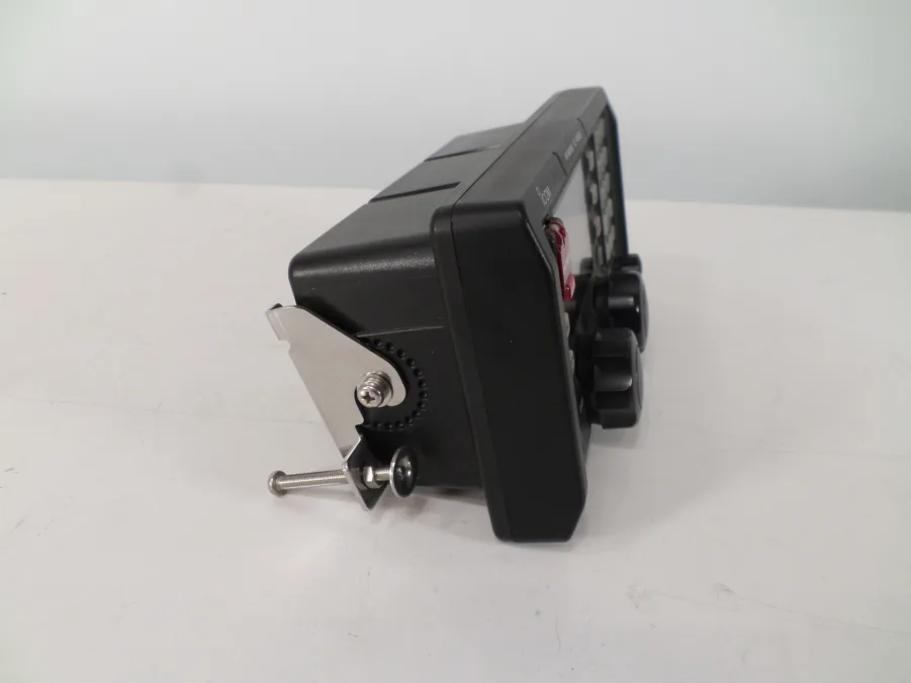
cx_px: 456
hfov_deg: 69.4
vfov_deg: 54.9
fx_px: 658
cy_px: 342
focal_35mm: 25
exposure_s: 1/60
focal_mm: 4.5
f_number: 2.5
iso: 80
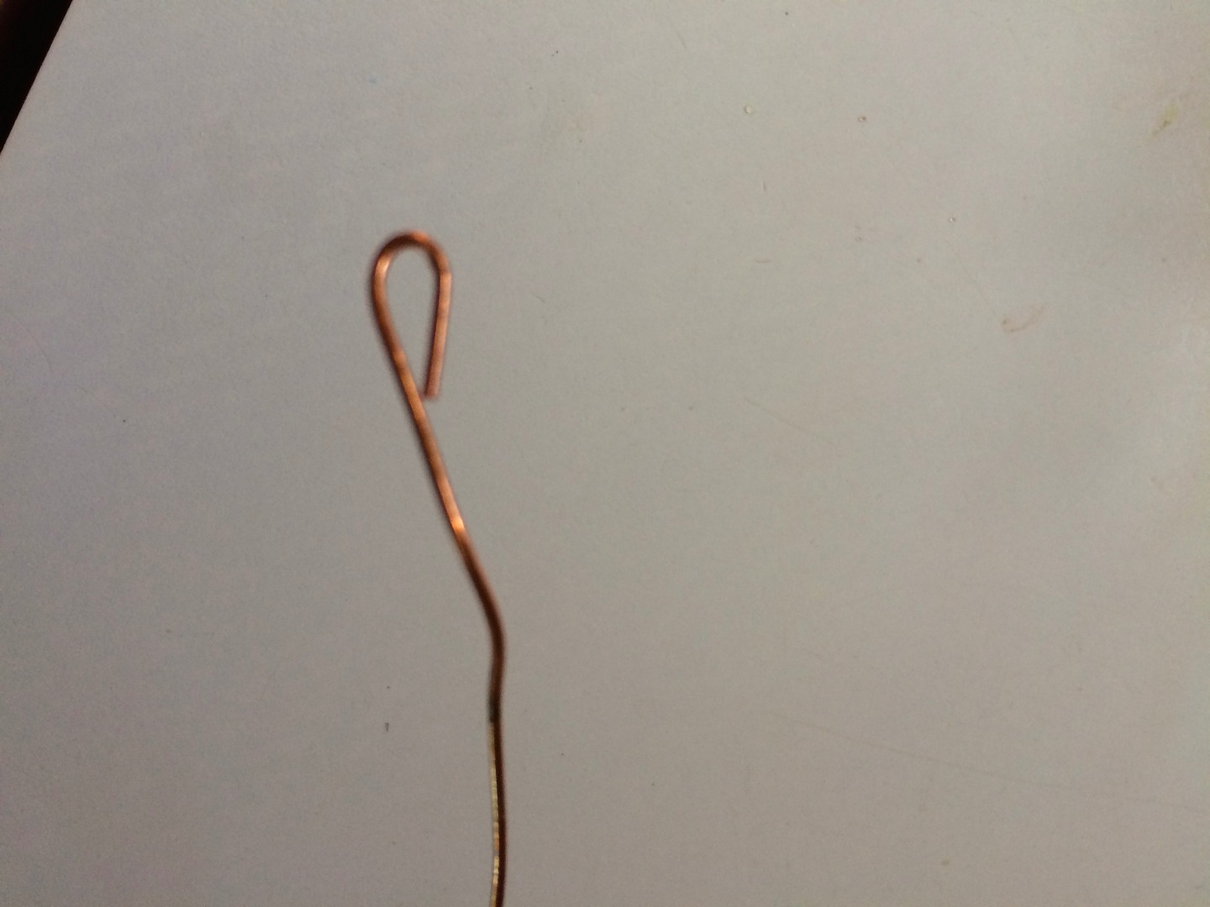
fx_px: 1014
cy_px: 454
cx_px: 605
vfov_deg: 48.2
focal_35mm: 29
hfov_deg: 61.7
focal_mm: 4.15
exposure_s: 1/30
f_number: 2.2
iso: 40
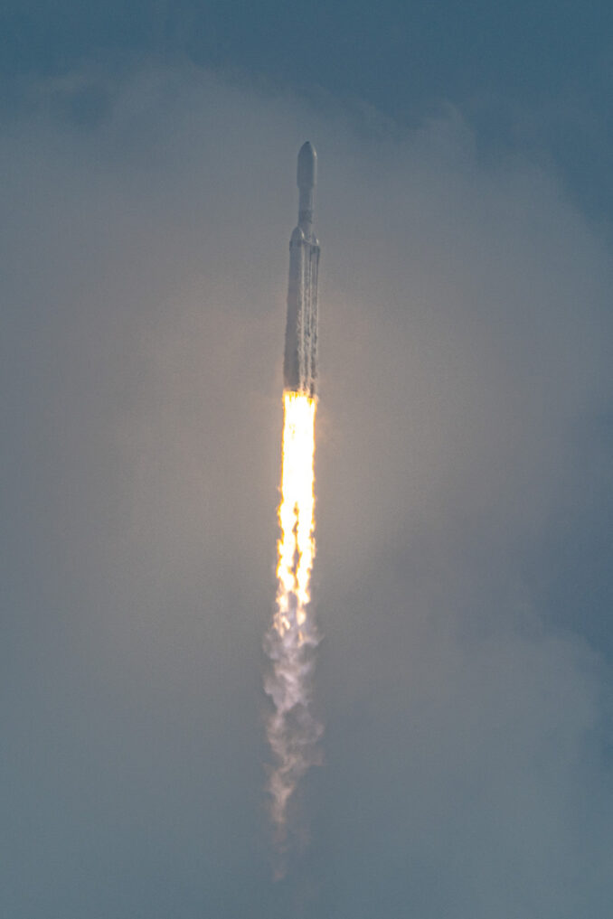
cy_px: 460
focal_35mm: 280
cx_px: 306
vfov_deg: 7.4
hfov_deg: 4.9
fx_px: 7151
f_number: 8
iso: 100
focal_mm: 280
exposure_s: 1/1250
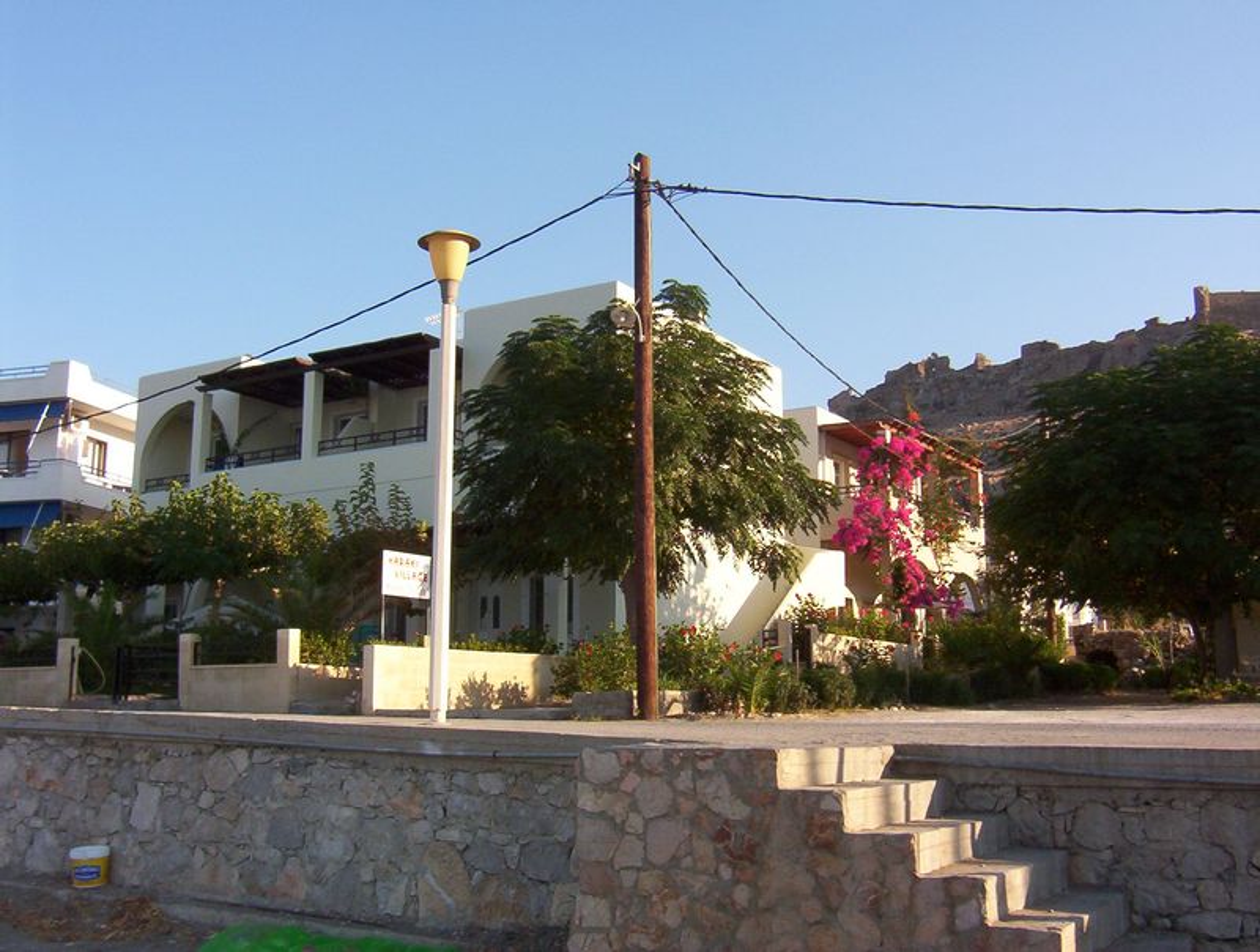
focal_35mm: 36
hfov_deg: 51.2
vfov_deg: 39.8
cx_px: 630
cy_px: 476
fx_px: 1314
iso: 100
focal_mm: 5.54
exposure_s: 1/380
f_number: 5.24
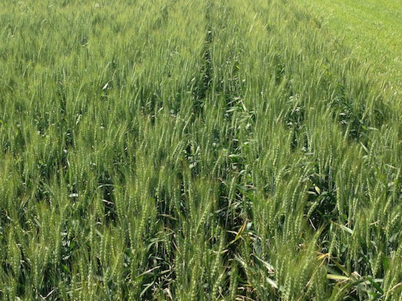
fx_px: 546
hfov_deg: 40.3
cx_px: 163
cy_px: 89
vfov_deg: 30.5
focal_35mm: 47
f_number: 2.4
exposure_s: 1/511
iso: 50
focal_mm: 4.12
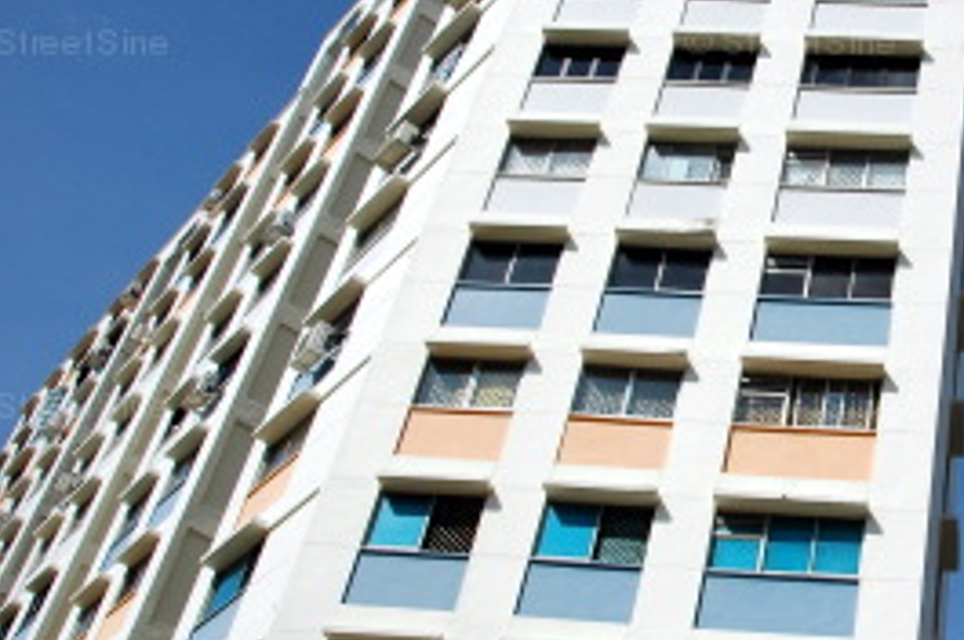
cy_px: 325
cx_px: 957
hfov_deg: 32.8
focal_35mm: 56
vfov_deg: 24.1
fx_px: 1498
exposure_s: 1/400
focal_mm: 18
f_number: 13
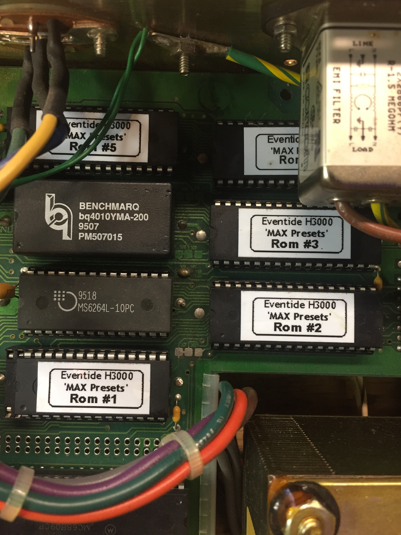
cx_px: 199
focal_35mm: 30
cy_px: 260
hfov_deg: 46.8
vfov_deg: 60.0
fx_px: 463
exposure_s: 1/30
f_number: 2.2
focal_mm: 4.15
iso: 125
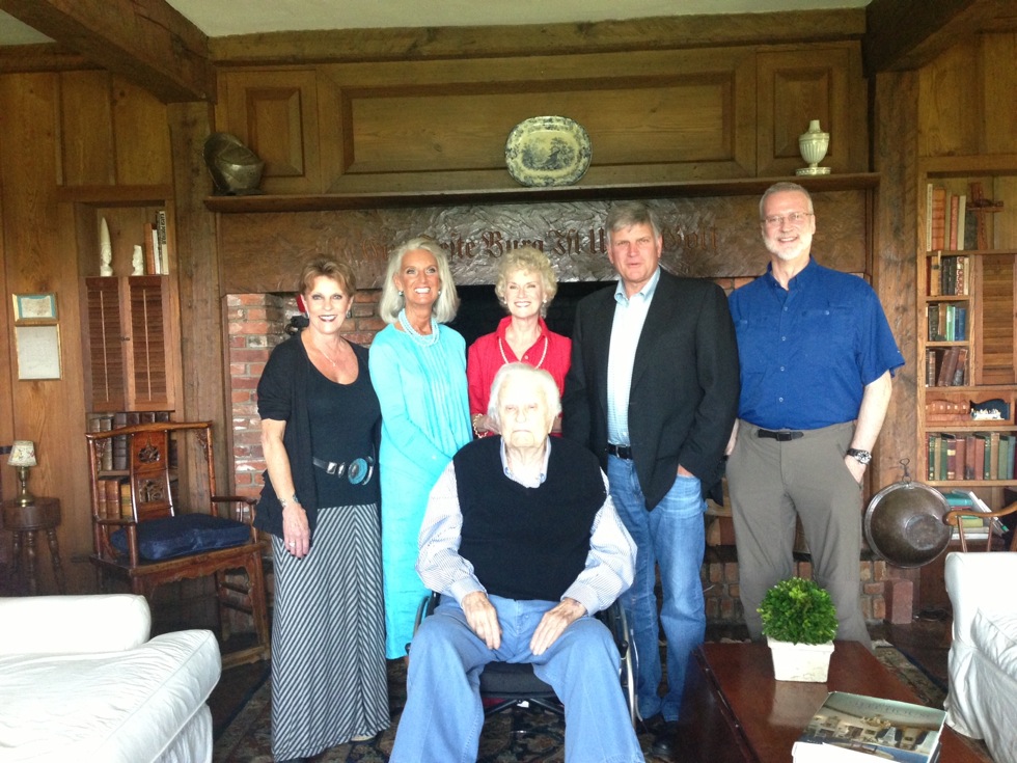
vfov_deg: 42.9
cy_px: 382
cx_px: 508
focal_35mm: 33
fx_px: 970
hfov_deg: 55.4
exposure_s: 1/20
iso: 250
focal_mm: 4.13
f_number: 2.4
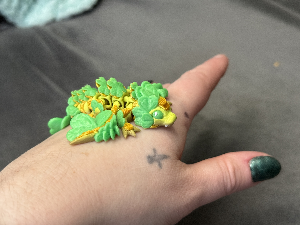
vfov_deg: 30.3
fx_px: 416
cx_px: 150
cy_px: 112
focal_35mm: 48
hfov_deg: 39.7
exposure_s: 1/40
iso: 250
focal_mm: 6.76
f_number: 1.78
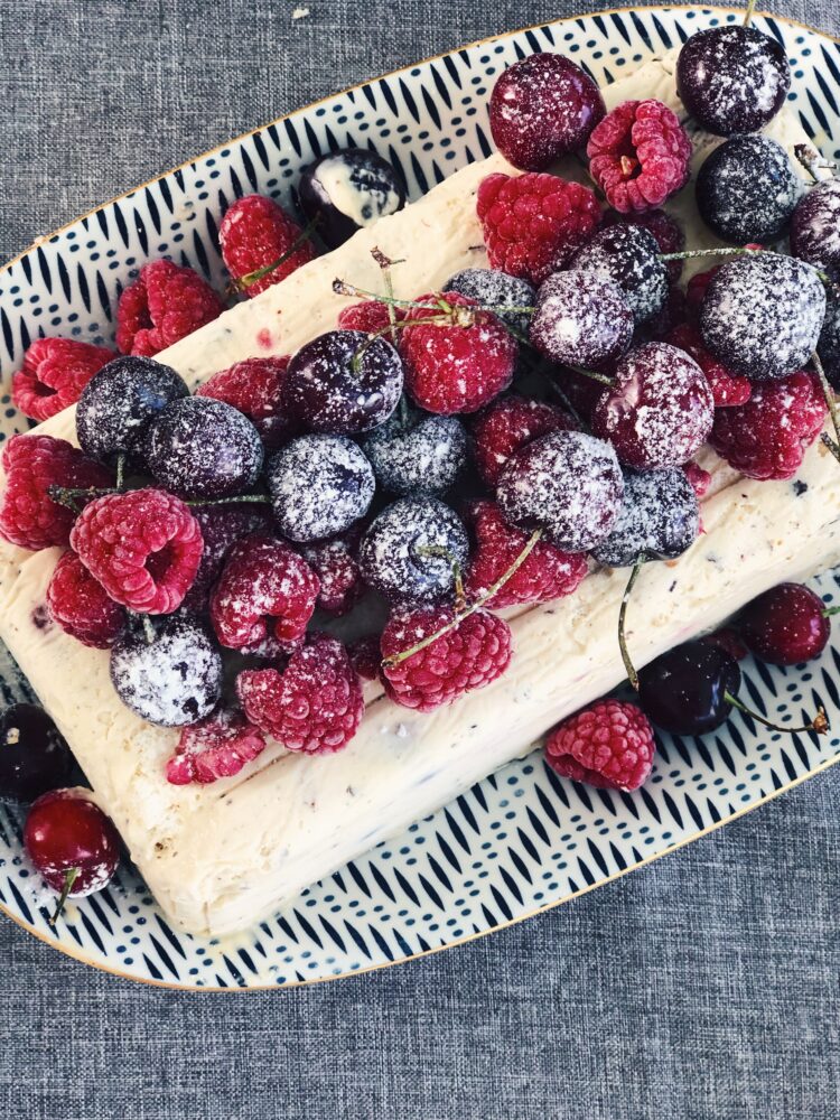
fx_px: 1844
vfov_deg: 33.8
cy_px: 560
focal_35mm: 57
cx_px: 420
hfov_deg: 25.7
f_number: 2.8
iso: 20
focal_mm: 6.6
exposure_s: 1/30
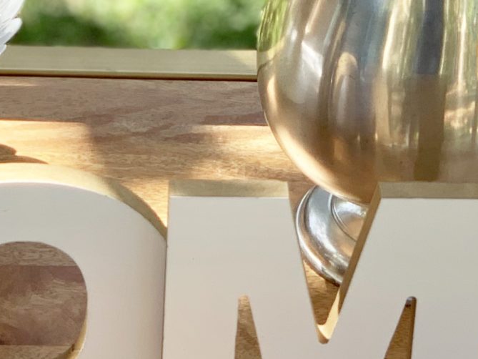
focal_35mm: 199
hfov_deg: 9.9
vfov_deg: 7.4
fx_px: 2748
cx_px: 131
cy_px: -80
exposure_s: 1/240
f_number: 2.4
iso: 16
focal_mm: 6
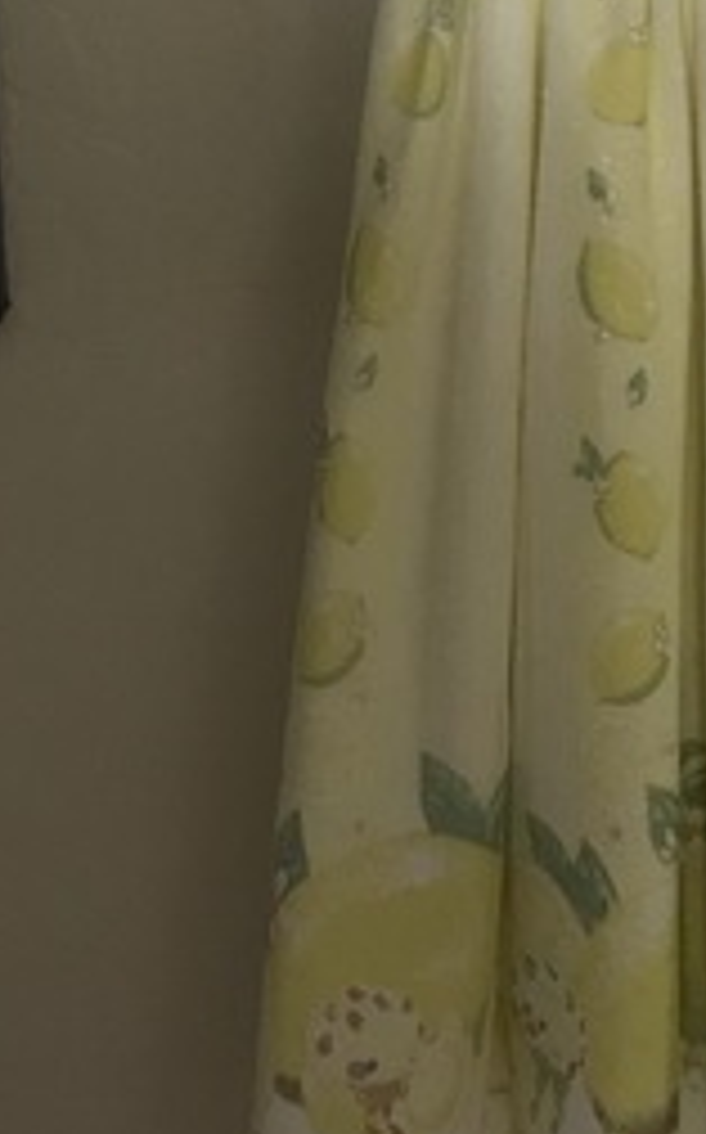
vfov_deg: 26.3
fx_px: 2345
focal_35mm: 76
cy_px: 133
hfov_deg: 16.4
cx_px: 854
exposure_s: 1/15
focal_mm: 3.99
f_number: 1.8
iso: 50
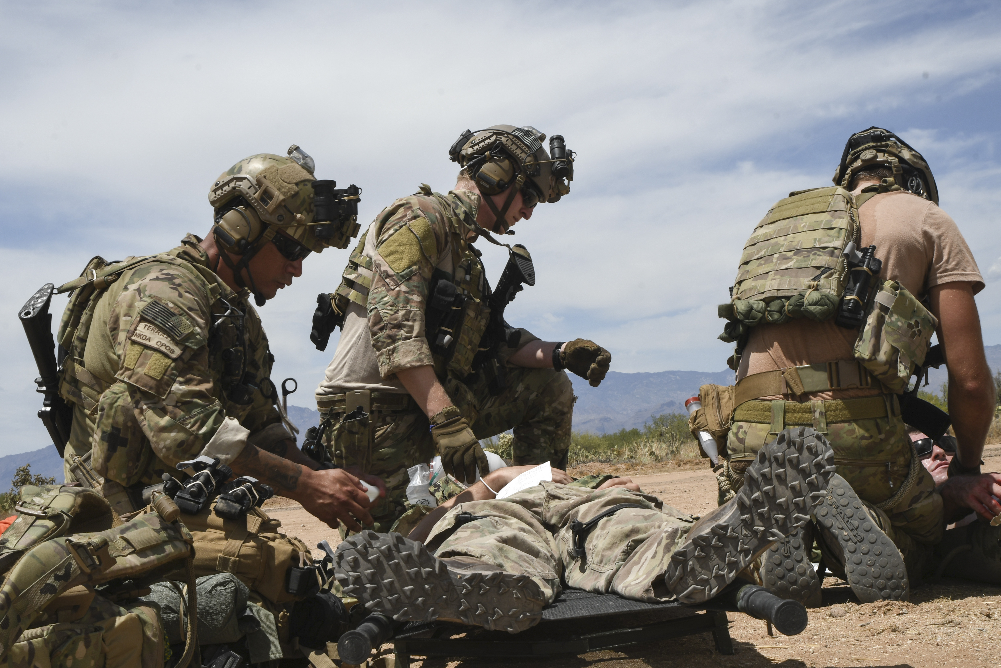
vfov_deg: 26.5
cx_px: 500
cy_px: 334
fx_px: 1418
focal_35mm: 51
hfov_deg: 38.9
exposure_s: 1/200
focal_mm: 34
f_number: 20
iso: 125
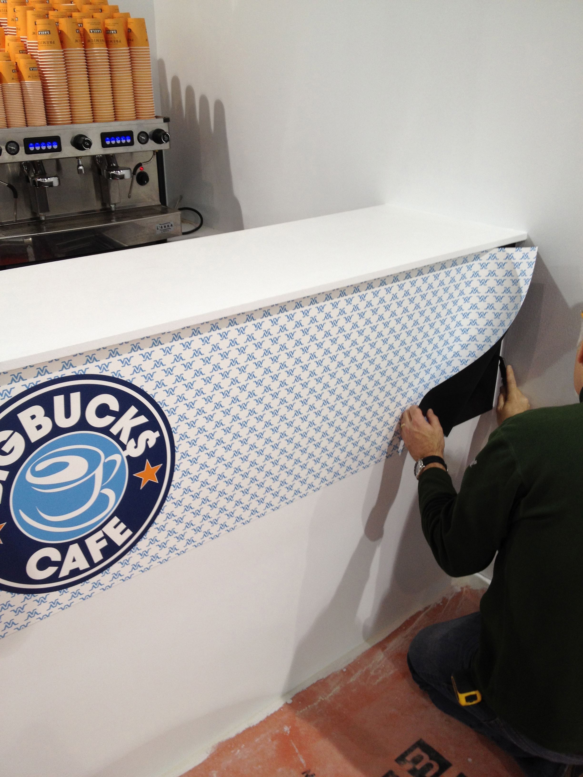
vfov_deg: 52.6
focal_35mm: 35
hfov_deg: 40.7
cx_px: 292
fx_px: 786
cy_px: 388
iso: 80
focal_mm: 4.28
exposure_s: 1/33
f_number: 2.4
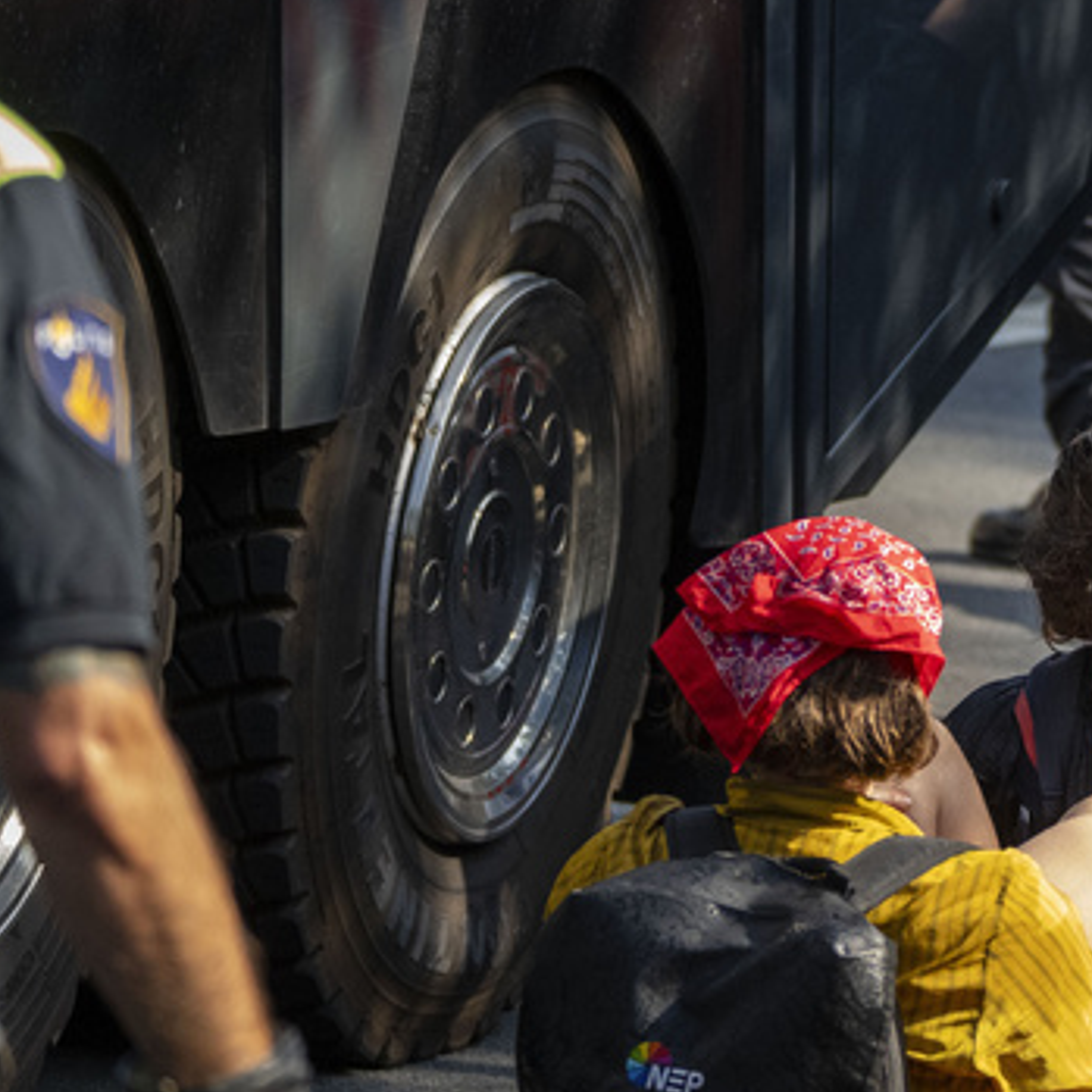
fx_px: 14062
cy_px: 446
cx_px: 1486
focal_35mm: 394
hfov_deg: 4.4
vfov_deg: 4.4
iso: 4000
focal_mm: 158
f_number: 5
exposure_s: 1/3200
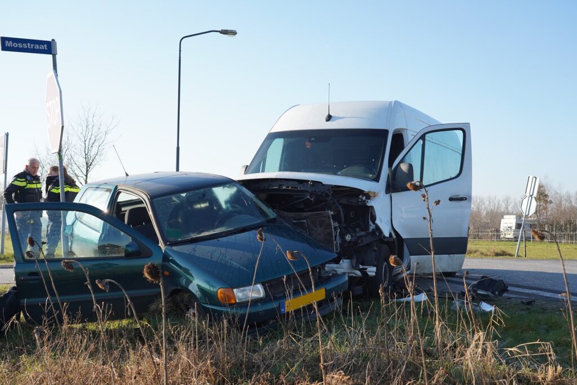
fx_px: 673
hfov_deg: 46.4
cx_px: 288
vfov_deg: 31.9
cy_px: 192
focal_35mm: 42
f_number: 6.3
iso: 250
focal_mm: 42
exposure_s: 1/400
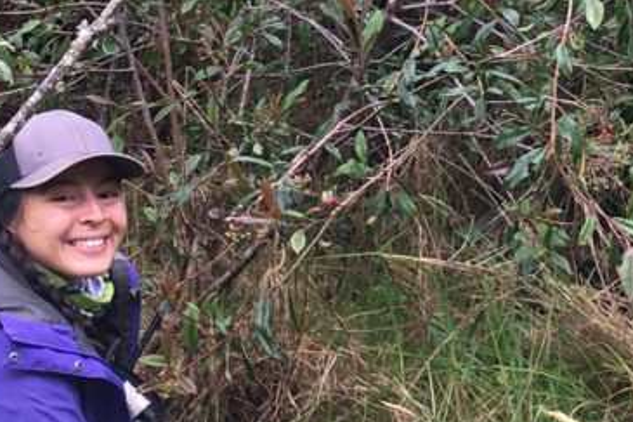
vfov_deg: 10.6
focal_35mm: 127
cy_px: -59
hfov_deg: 16.0
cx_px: 558
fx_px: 2232
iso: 25
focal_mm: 4.15
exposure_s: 1/120
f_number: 2.2
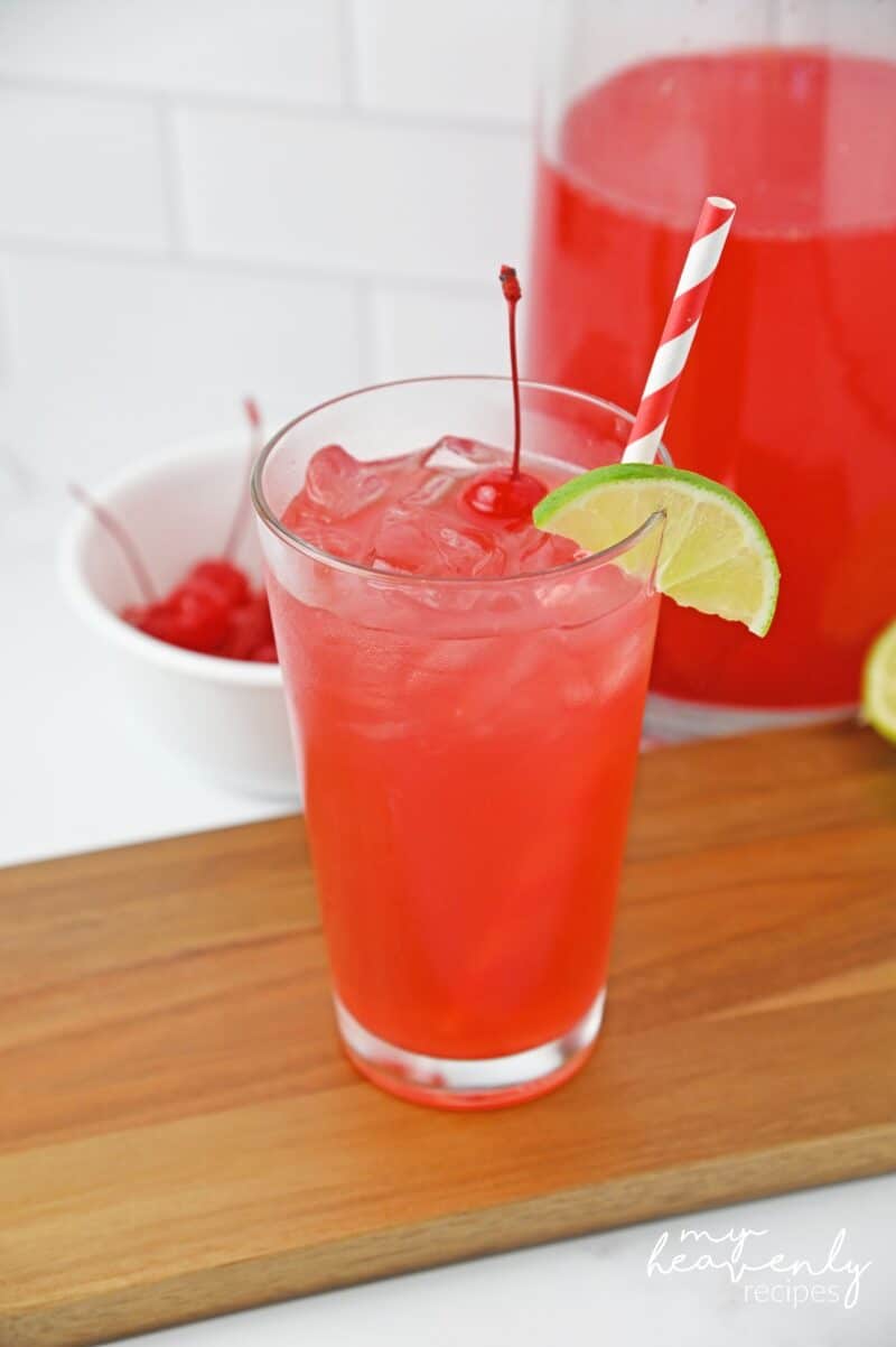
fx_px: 3214
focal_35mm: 86
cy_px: 674
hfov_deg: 15.9
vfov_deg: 23.7
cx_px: 448
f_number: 5.6
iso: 1800
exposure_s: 1/400
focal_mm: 86
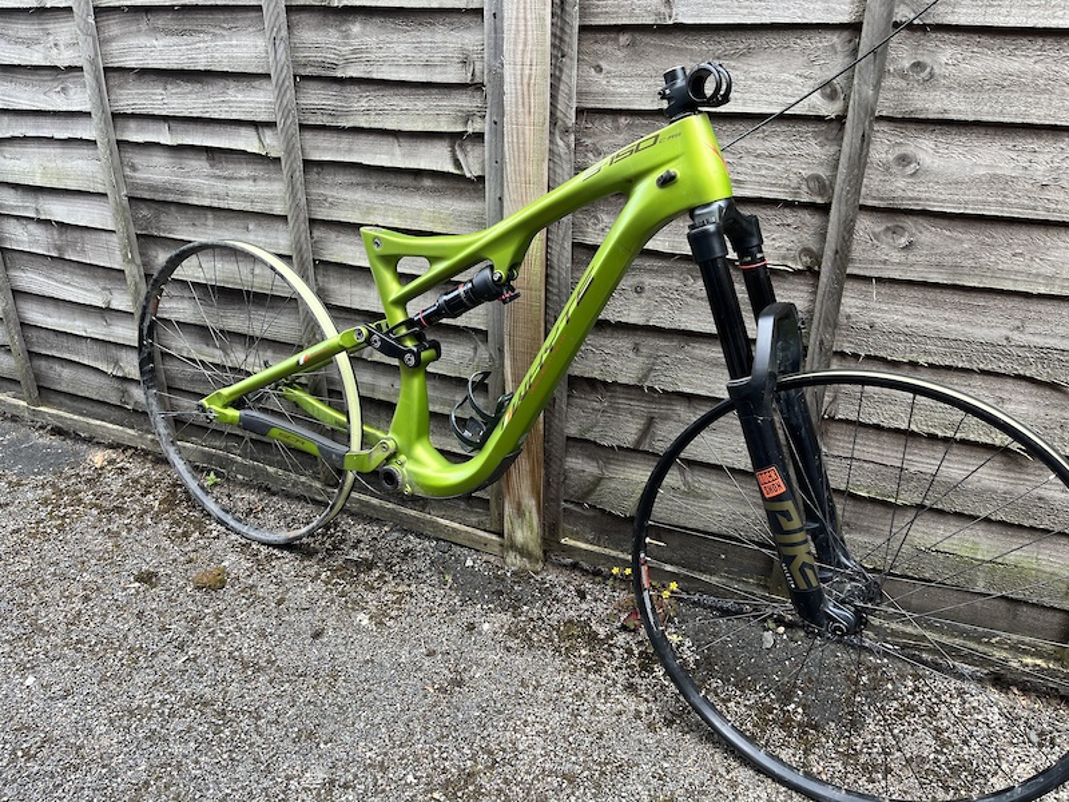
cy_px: 401
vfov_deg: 53.1
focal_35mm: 26
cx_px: 534
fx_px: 803
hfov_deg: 67.3
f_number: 1.6
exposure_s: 1/158
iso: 40
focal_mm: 5.1
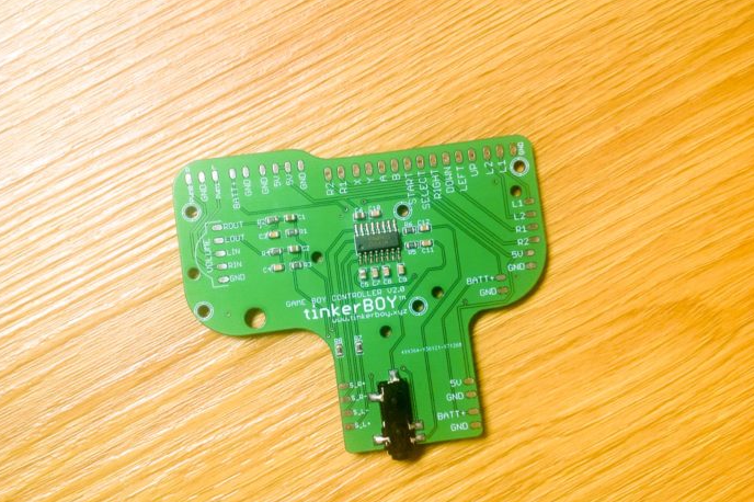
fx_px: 775
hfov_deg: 51.9
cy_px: 271
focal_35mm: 37
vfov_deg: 35.9
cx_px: 378
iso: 50
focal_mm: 4.28
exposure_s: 1/17
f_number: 2.4
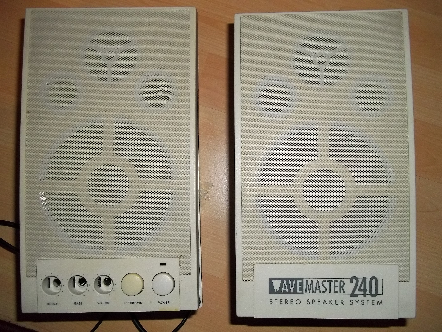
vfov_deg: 44.2
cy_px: 166
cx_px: 221
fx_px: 409
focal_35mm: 32
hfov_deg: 56.8
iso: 250
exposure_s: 1/60
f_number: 2.9
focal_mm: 5.7
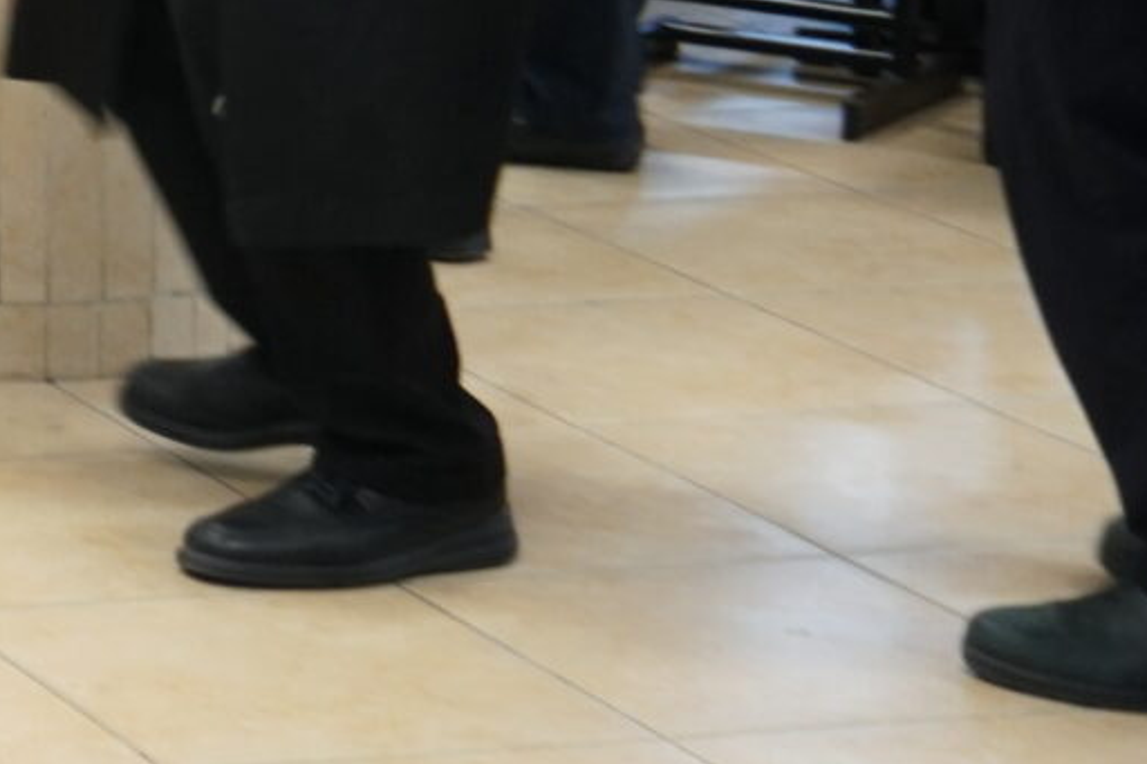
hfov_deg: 10.6
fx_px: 5494
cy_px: -1086
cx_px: -1369
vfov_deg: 7.4
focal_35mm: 172
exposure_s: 1/60
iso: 500
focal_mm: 23
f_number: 4
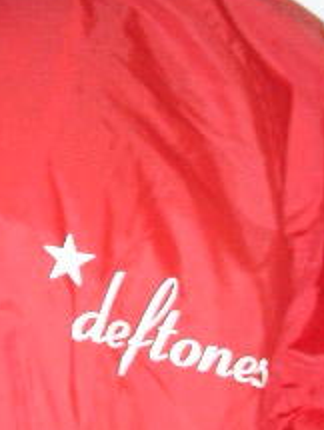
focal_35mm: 104
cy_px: 486
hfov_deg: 13.9
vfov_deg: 18.1
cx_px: -64
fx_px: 1294
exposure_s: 1/60
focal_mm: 5.8
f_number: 2.6
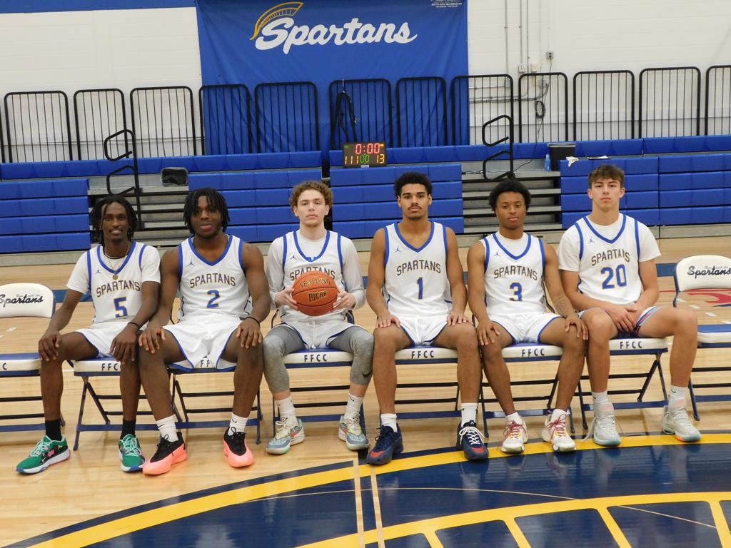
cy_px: 274
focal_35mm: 45
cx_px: 366
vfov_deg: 32.2
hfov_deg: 42.1
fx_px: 950
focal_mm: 8
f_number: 3.7
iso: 400
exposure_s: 1/25
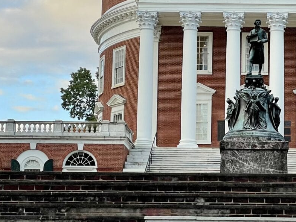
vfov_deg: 11.7
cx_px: 243
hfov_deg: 15.4
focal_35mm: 127
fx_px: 1086
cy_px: 105
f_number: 2
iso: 25
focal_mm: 6
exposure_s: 1/311
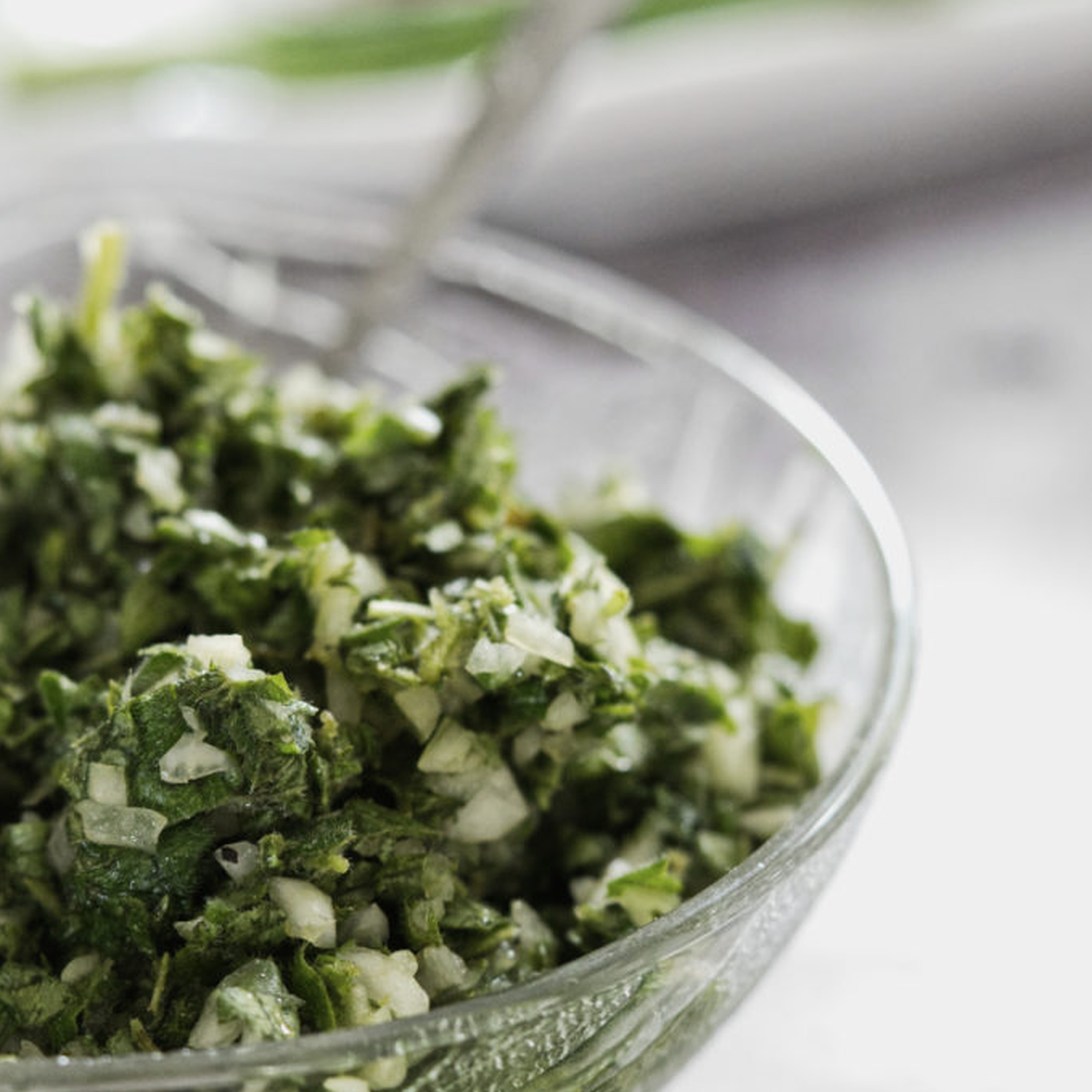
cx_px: 547
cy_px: 651
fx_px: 6174
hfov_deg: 10.1
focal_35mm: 173
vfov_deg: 10.1
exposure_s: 1/100
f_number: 3.2
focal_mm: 90
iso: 1250
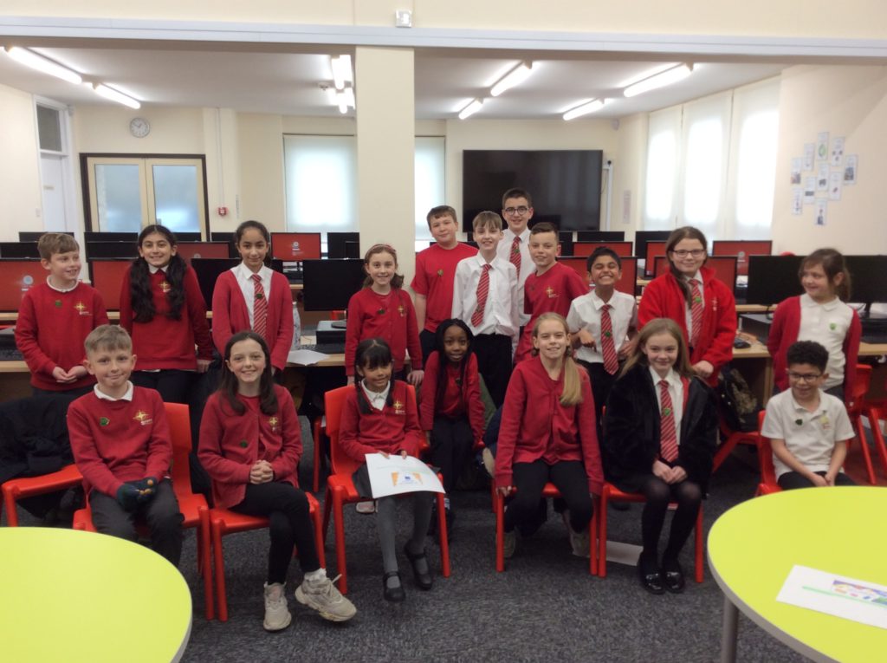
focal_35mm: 32
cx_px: 444
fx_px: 819
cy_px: 332
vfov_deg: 44.1
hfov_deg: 56.9
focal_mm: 3.3
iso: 40
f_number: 2.4
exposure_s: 1/50
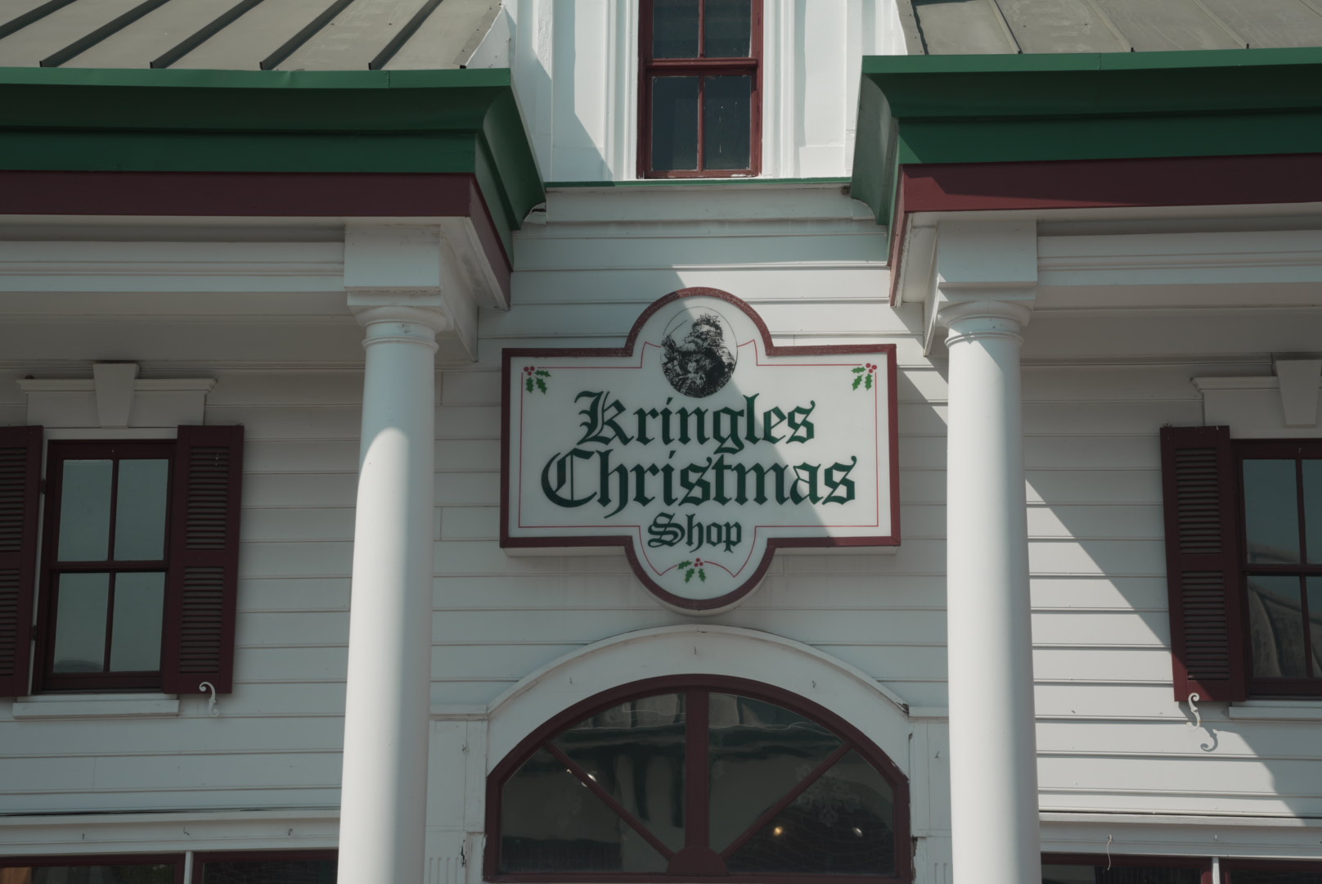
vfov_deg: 19.5
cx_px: 661
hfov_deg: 28.8
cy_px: 442
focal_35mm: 70
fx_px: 2572
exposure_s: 1/125
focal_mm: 70
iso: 250
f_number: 11
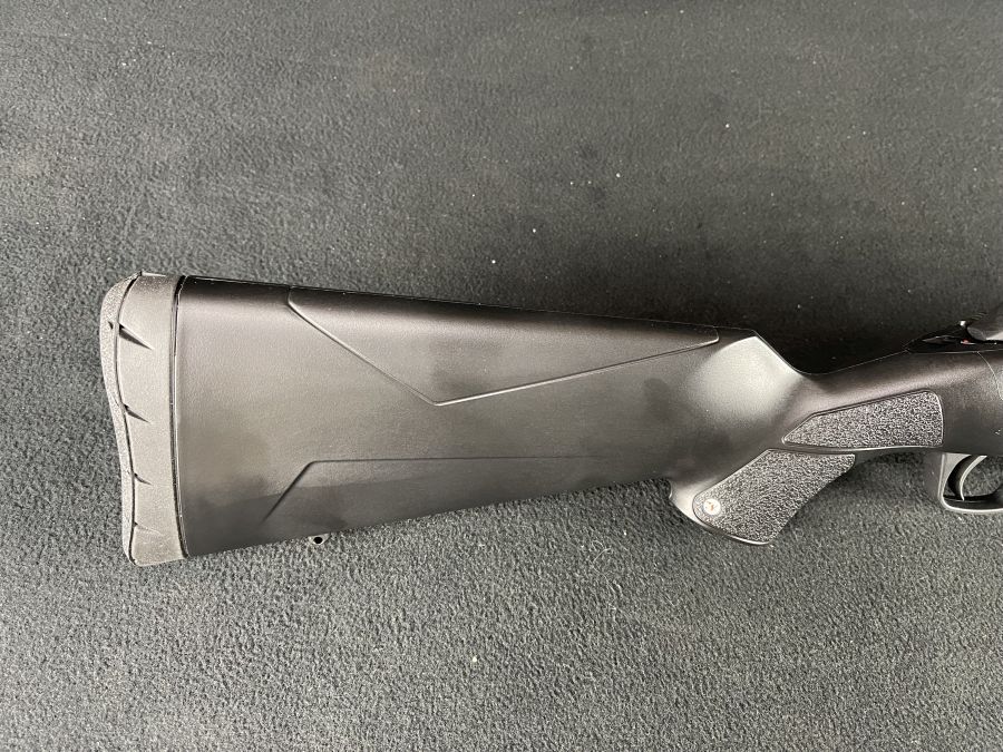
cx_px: 502
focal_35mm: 25
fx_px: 724
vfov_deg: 54.9
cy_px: 376
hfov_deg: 69.4
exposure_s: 1/40
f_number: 1.6
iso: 400
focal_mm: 5.1
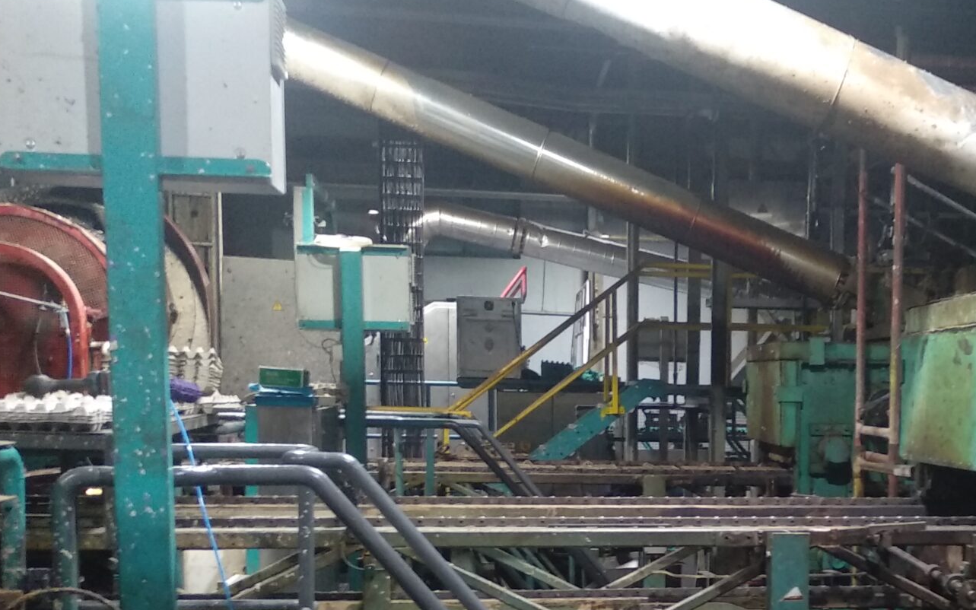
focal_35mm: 55
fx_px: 1463
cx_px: 817
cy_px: 539
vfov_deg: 23.0
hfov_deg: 35.4
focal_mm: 3.83
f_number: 2.2
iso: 500
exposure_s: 1/25
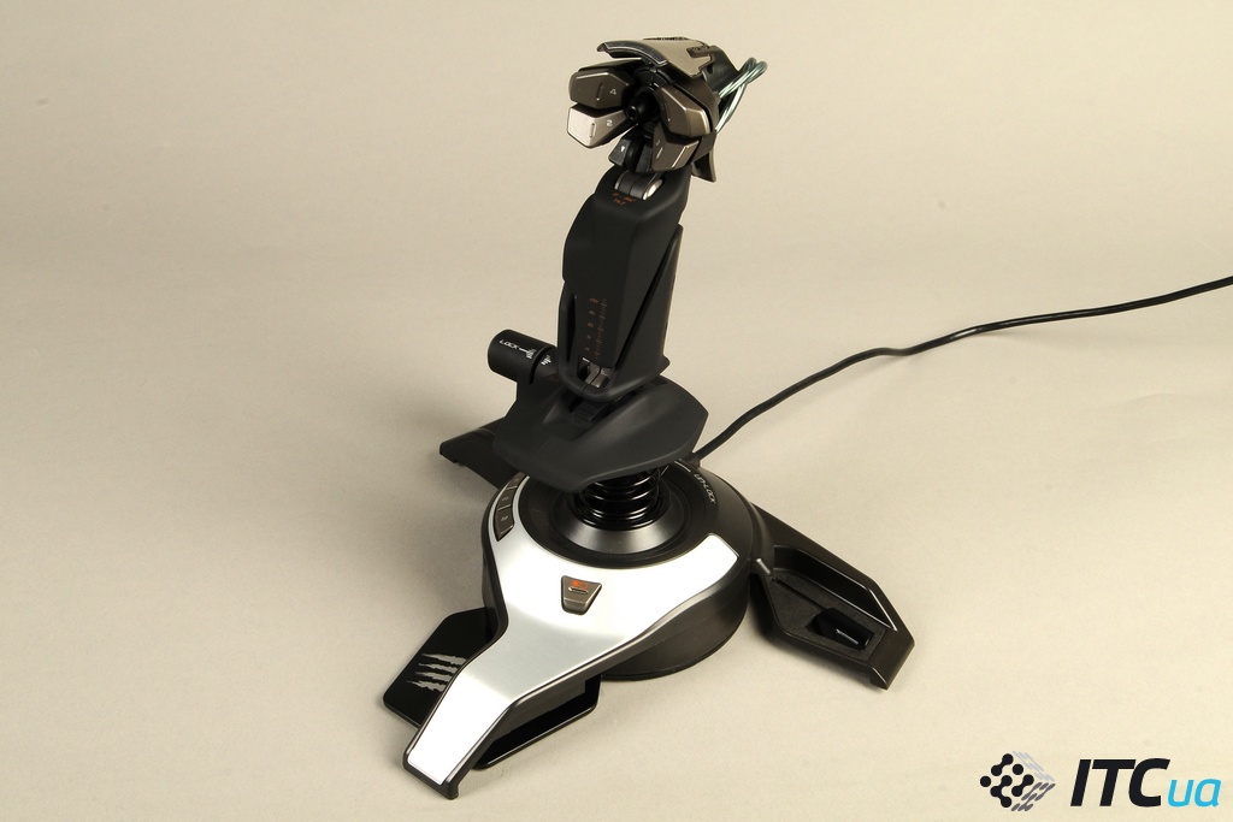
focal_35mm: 39
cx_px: 616
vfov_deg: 34.2
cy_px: 411
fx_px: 1336
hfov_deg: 49.5
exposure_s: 1/80
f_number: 18
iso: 200
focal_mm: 26
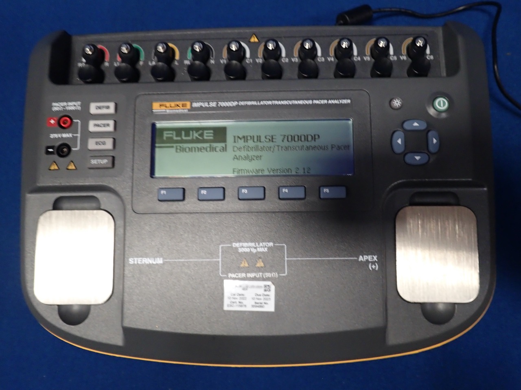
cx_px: 260
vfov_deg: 46.8
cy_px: 195
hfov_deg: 60.0
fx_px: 452
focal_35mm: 30
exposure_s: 1/30
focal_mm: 5.5
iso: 400
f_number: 2.3
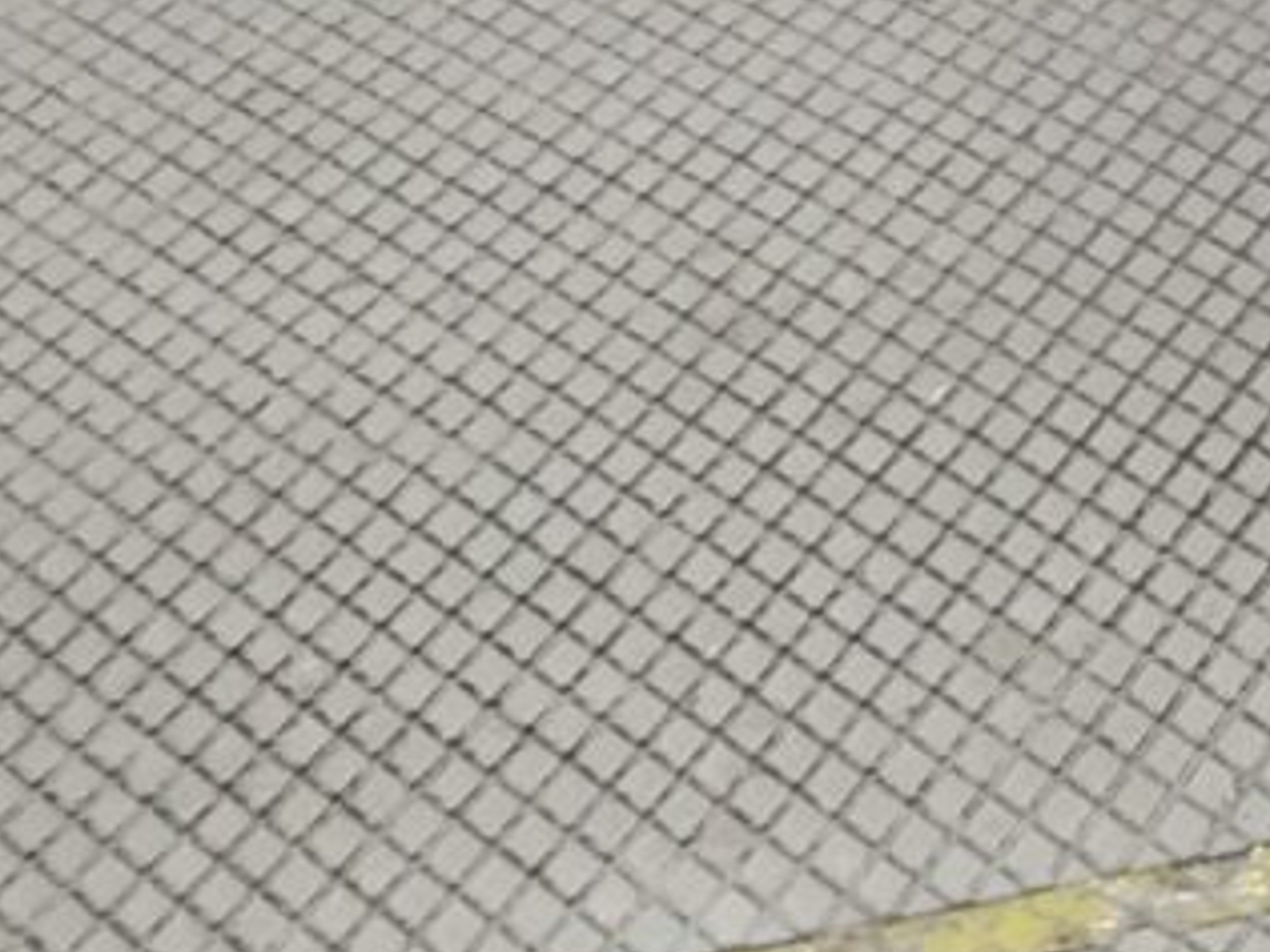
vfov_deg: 7.9
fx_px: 6457
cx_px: 3561
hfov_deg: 9.3
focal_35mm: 176
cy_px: -1141
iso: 32
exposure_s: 1/50
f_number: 2.2
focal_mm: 4.15
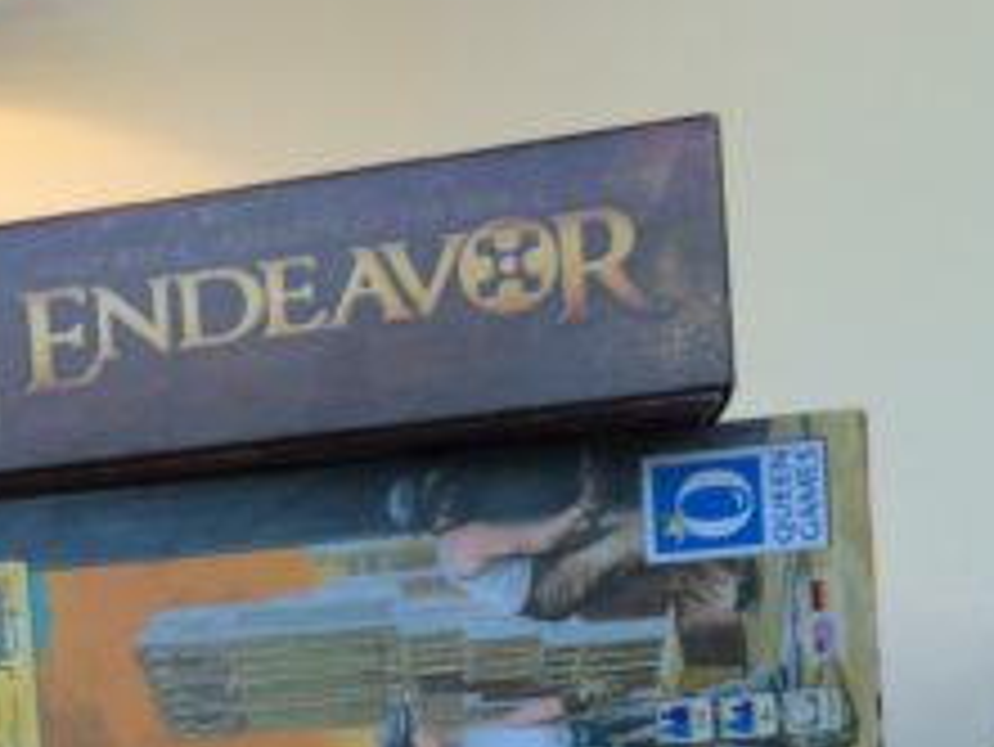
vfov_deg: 16.3
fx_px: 2500
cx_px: -324
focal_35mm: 87
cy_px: 900
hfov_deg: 20.4
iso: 40
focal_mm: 4.12
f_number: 2.2
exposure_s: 1/30
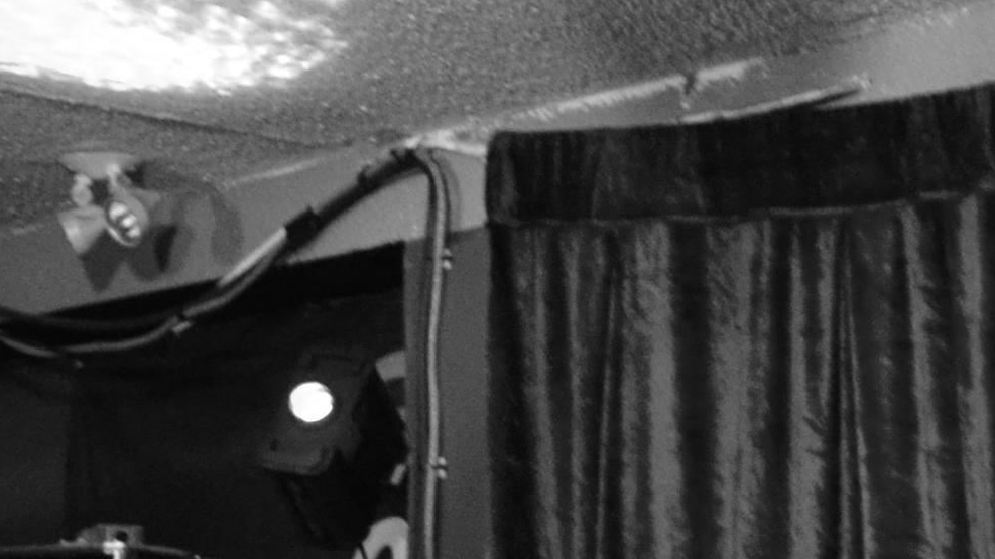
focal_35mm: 141
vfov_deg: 8.4
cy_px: 809
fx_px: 3720
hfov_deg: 15.2
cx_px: 352
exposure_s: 1/10
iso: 1600
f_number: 3.5
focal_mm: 18
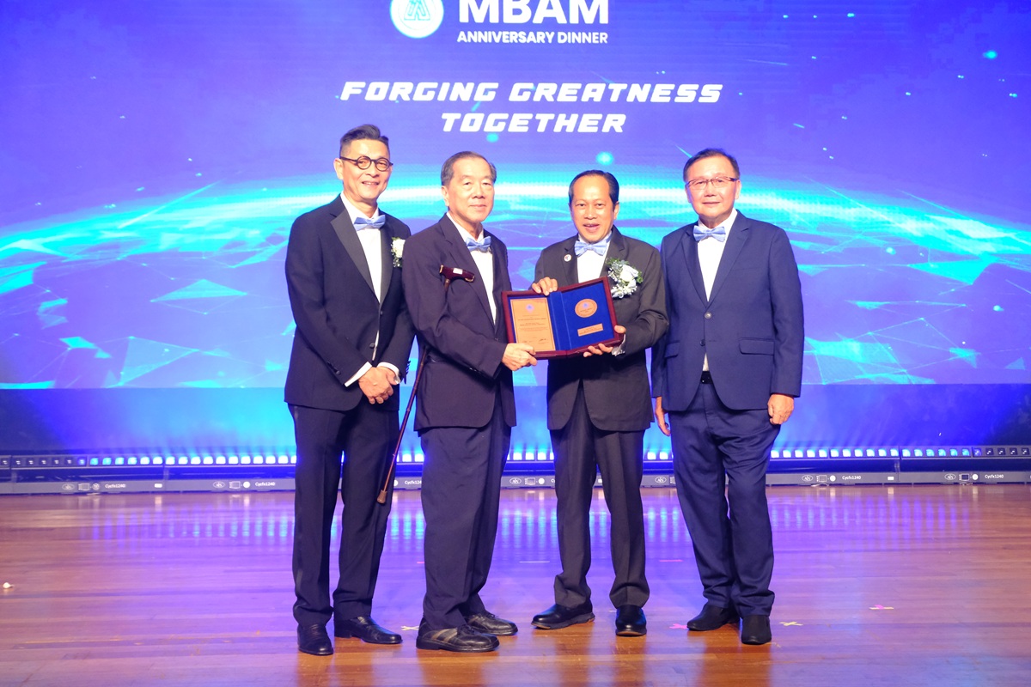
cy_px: 344
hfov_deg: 36.2
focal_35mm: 55
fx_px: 1575
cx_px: 516
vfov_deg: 24.6
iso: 5000
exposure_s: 1/250
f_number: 5
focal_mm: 36.6
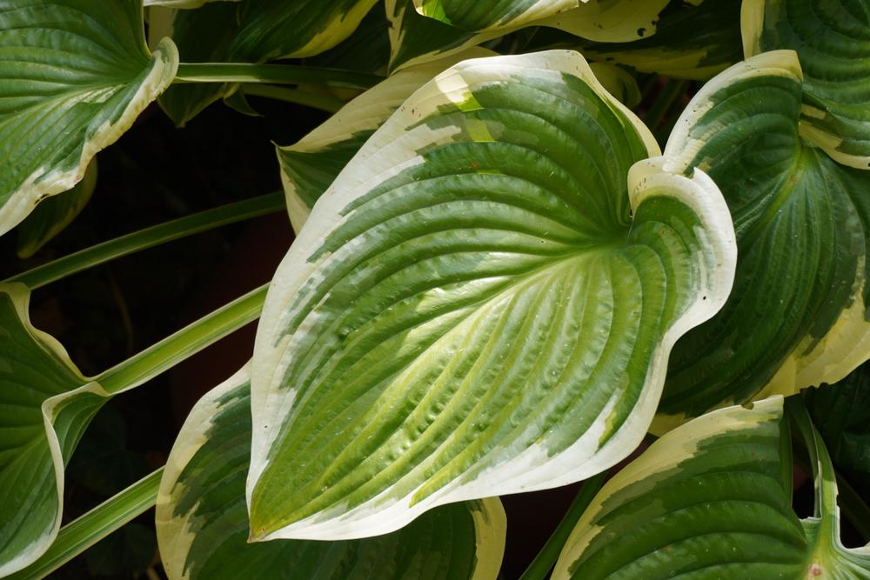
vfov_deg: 20.2
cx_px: 435
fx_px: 1631
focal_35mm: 68
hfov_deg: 29.9
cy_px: 290
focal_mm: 45
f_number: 5.6
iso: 100
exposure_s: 1/80
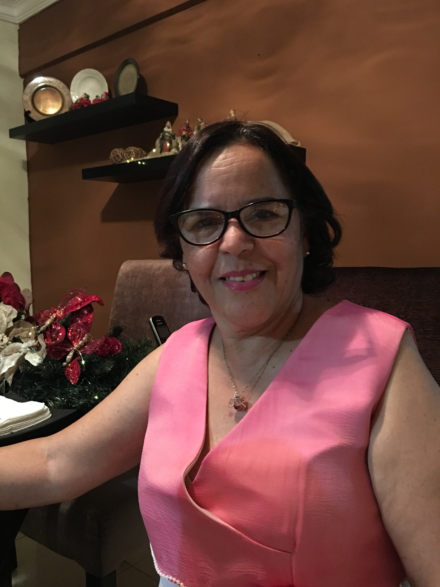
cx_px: 220
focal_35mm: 29
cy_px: 294
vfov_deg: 61.7
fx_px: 491
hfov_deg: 48.2
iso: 200
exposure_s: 1/4
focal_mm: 4.15
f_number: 2.2
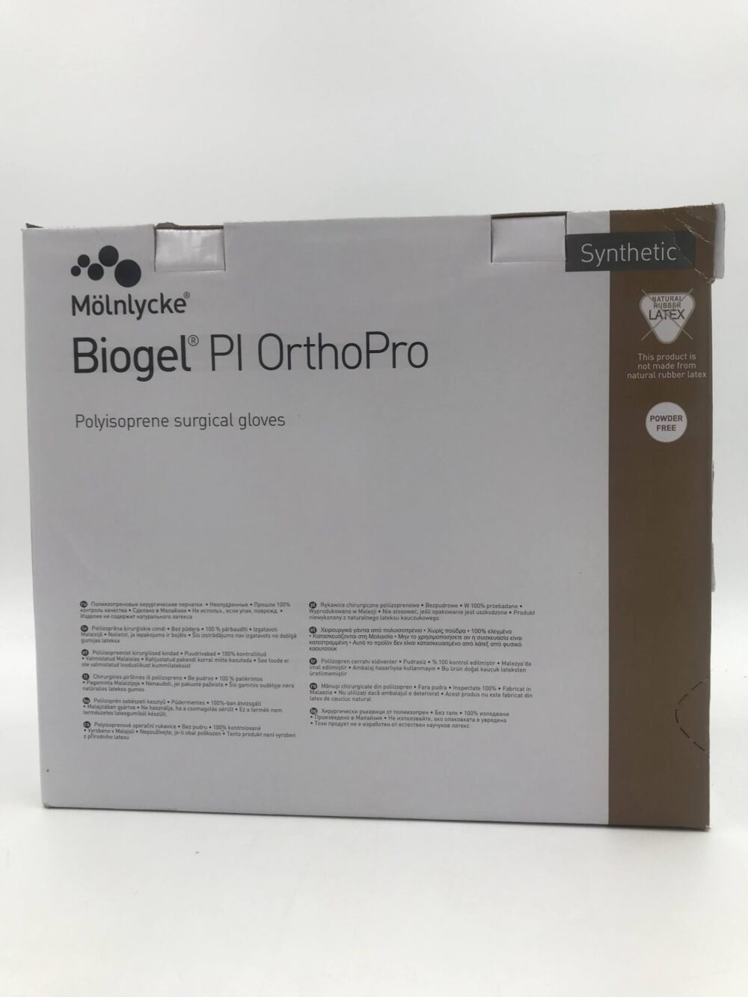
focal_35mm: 28
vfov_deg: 63.4
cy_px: 498
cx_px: 374
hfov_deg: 49.8
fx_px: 807
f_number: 1.8
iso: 20
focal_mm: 3.99
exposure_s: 1/135
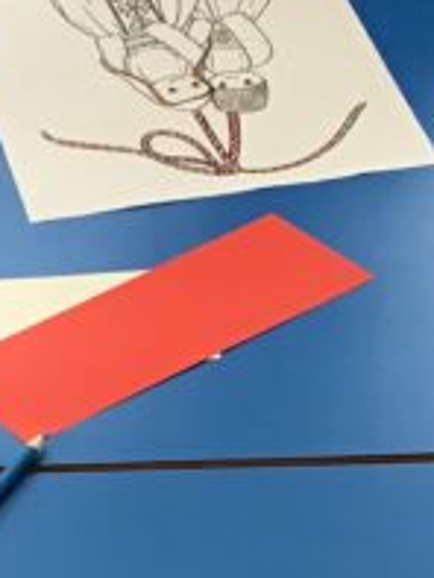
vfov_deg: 12.1
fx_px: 2688
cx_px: -501
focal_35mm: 161
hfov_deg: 8.6
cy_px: 631
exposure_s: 1/33
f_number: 2.4
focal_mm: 3.3
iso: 32
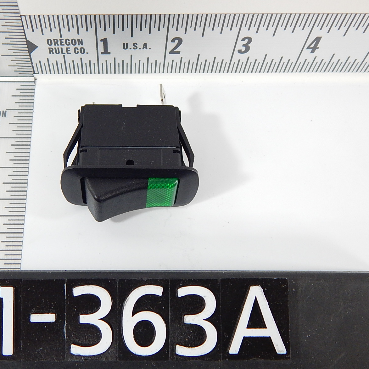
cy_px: 182
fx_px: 494
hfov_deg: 40.4
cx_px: 120
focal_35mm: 41
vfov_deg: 40.9
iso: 280
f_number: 3.3
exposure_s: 1/30
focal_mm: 6.1
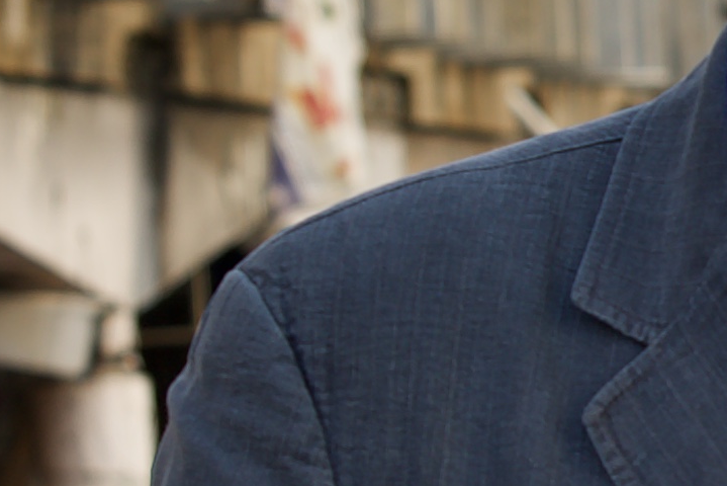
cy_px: 257
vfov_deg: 4.0
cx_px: 1406
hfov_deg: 5.9
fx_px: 6909
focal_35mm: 342
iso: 100
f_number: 5.6
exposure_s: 1/160
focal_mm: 58
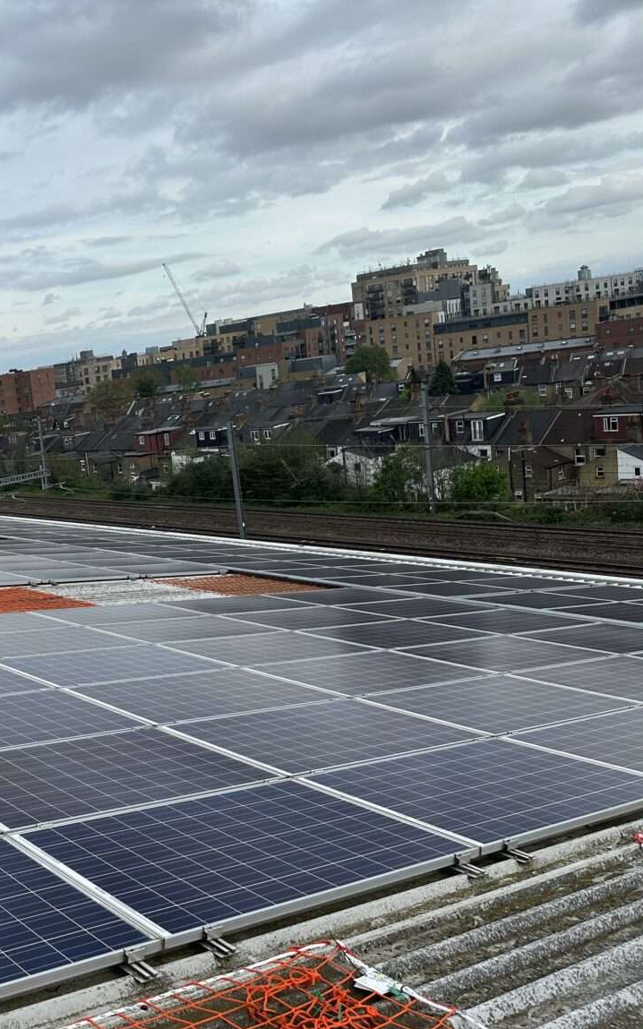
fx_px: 953
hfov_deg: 33.4
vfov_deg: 56.7
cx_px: -32
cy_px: 515
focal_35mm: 34
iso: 80
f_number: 1.78
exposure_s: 1/3247
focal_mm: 6.86
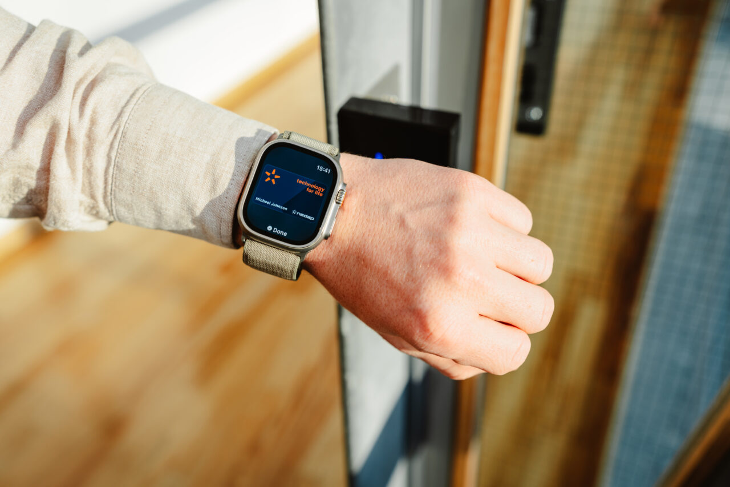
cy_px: 244
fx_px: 710
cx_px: 365
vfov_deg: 37.8
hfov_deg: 54.4
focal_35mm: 35
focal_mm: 35
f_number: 3.5
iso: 100
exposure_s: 1/80
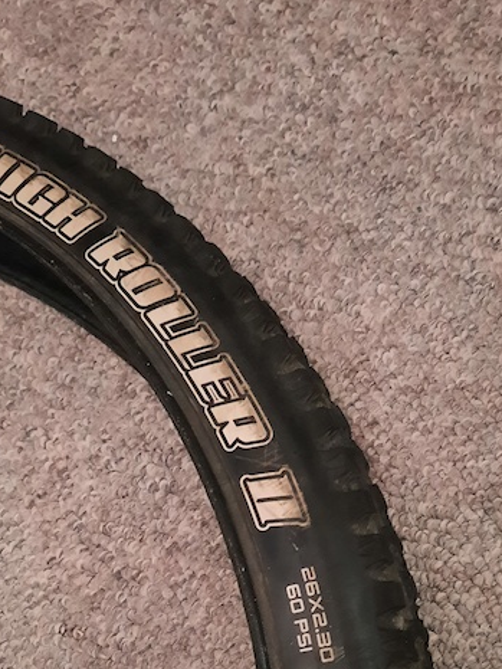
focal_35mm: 43
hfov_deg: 33.6
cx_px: 278
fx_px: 831
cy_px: 541
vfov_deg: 41.8
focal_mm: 4.6
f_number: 2
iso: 1250
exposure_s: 1/17
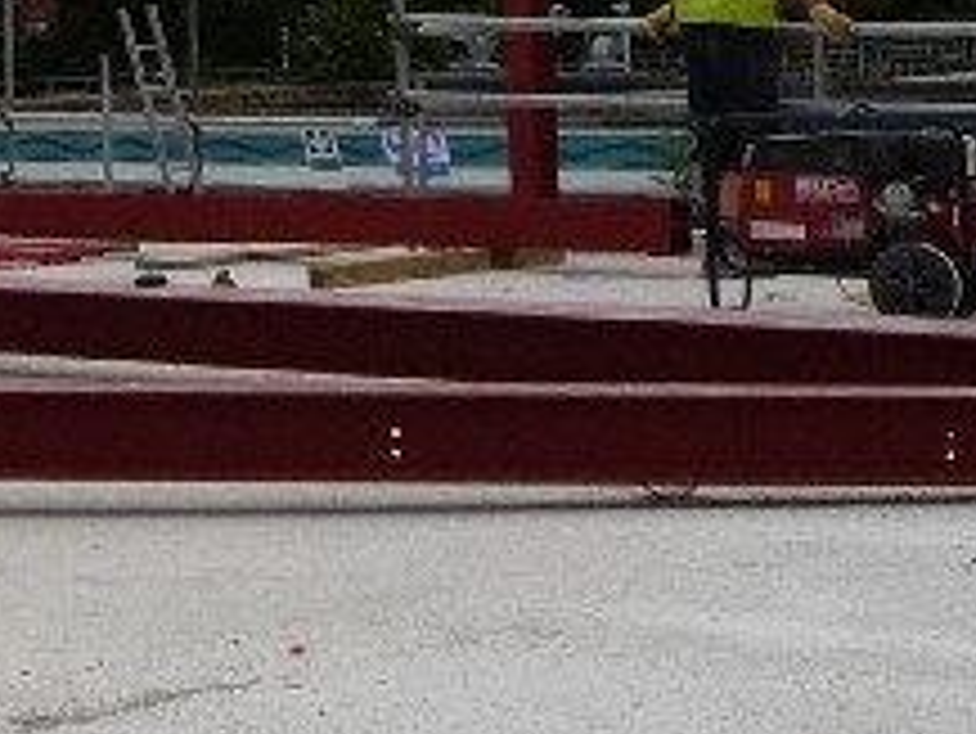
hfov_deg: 14.2
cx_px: -517
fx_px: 3639
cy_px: -171
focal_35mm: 129
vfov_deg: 11.3
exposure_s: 1/800
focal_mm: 4.7
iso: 100
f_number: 3.3
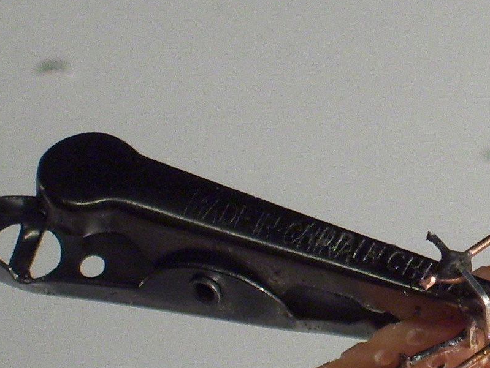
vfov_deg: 3.9
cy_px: 184
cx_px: 591
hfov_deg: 5.1
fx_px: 5456
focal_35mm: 385
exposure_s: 1/20
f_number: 4.6
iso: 160
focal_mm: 18
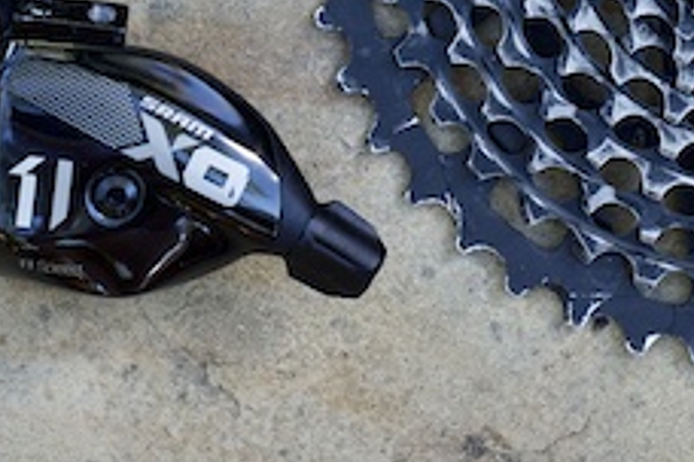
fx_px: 5070
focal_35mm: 263
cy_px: -166
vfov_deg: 5.2
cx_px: 155
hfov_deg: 7.8
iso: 200
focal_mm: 50
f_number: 4
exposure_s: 1/50
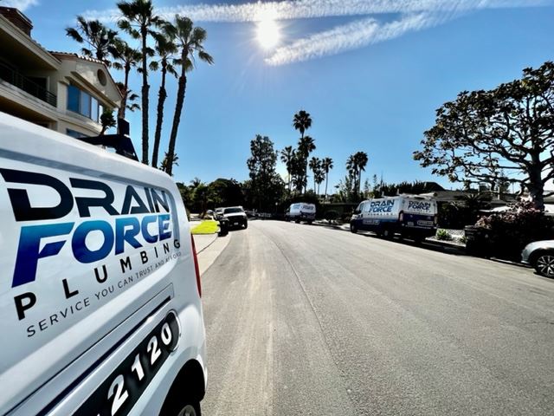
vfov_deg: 89.9
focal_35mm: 13
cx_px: 277
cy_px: 208
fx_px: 208
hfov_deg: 106.2
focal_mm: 1.57
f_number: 1.8
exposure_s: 1/2660
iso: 32
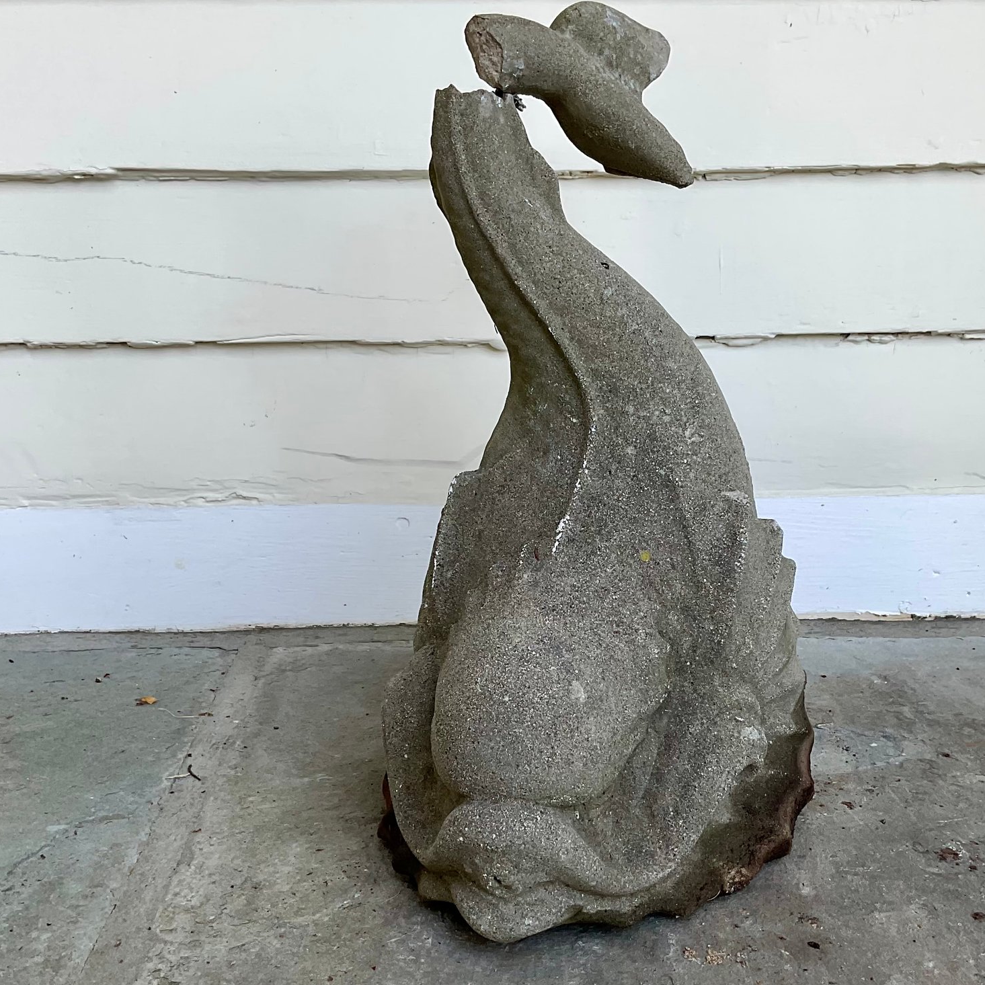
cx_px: 551
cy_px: 493
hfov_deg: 47.1
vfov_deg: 47.2
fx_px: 1127
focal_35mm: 35
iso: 16
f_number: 1.8
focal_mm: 3
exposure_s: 1/124
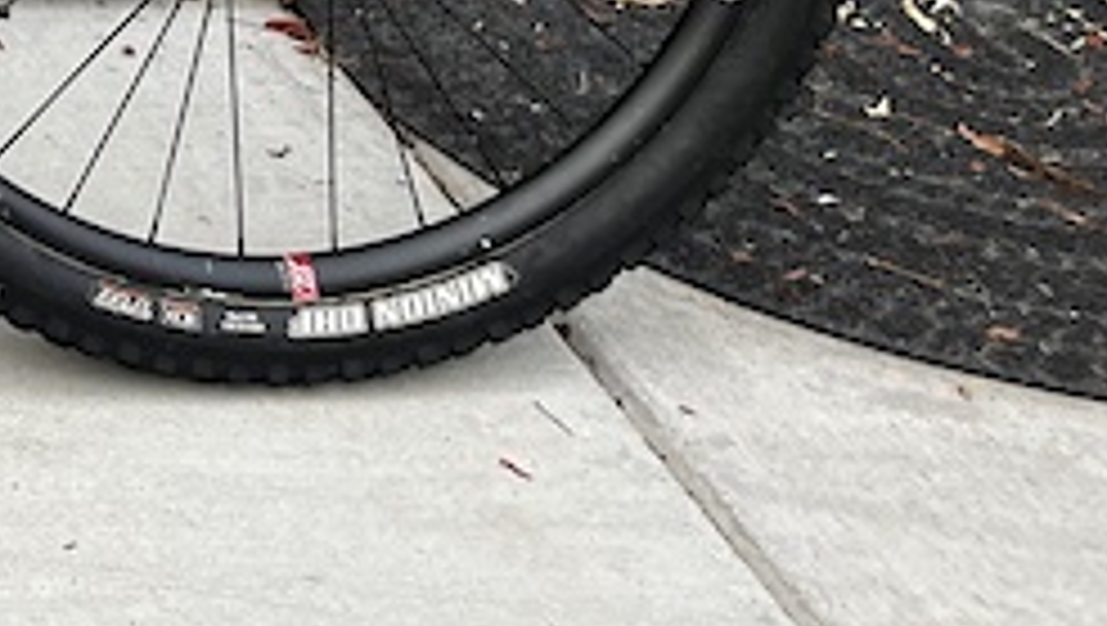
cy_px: -703
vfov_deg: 11.6
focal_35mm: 92
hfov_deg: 19.3
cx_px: -688
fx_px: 2703
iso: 64
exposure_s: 1/122
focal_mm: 5.1
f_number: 1.6
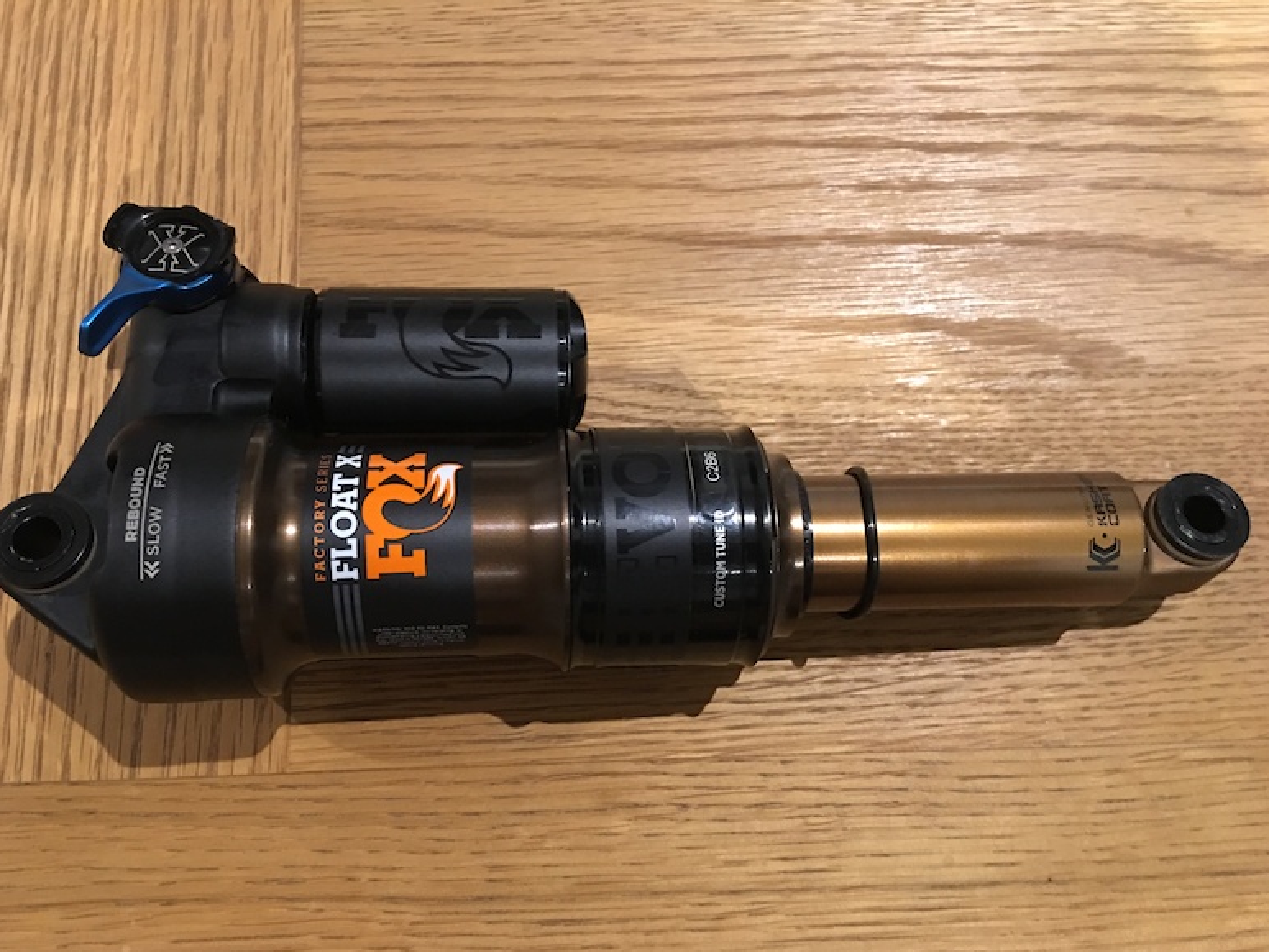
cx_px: 624
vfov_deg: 46.8
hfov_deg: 60.0
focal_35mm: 30
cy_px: 491
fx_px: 1100
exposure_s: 1/4
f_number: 2.2
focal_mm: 4.15
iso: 100
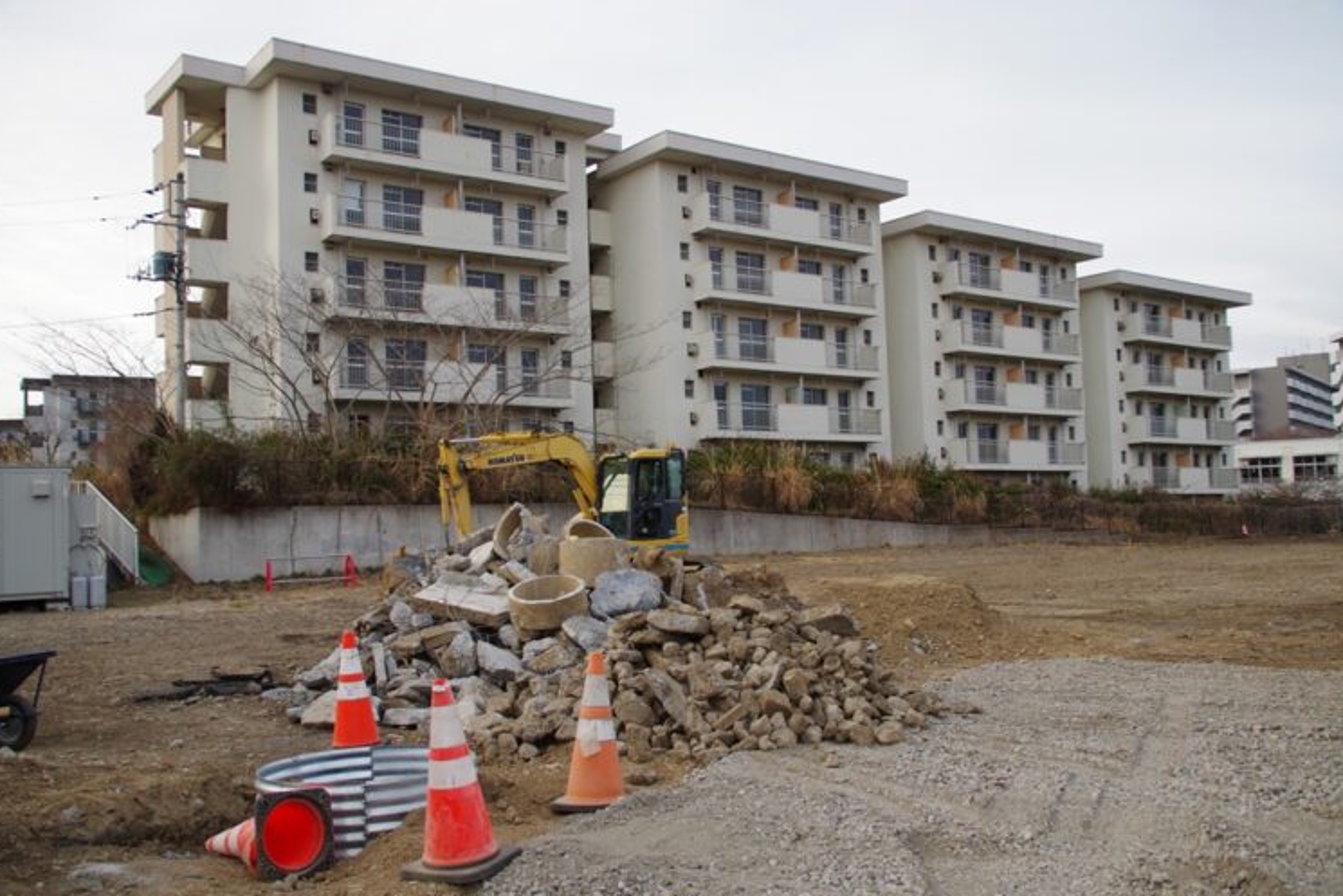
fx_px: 1269
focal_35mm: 34
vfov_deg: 38.9
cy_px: 447
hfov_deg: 55.8
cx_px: 665
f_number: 4
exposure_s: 1/125
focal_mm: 22
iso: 200
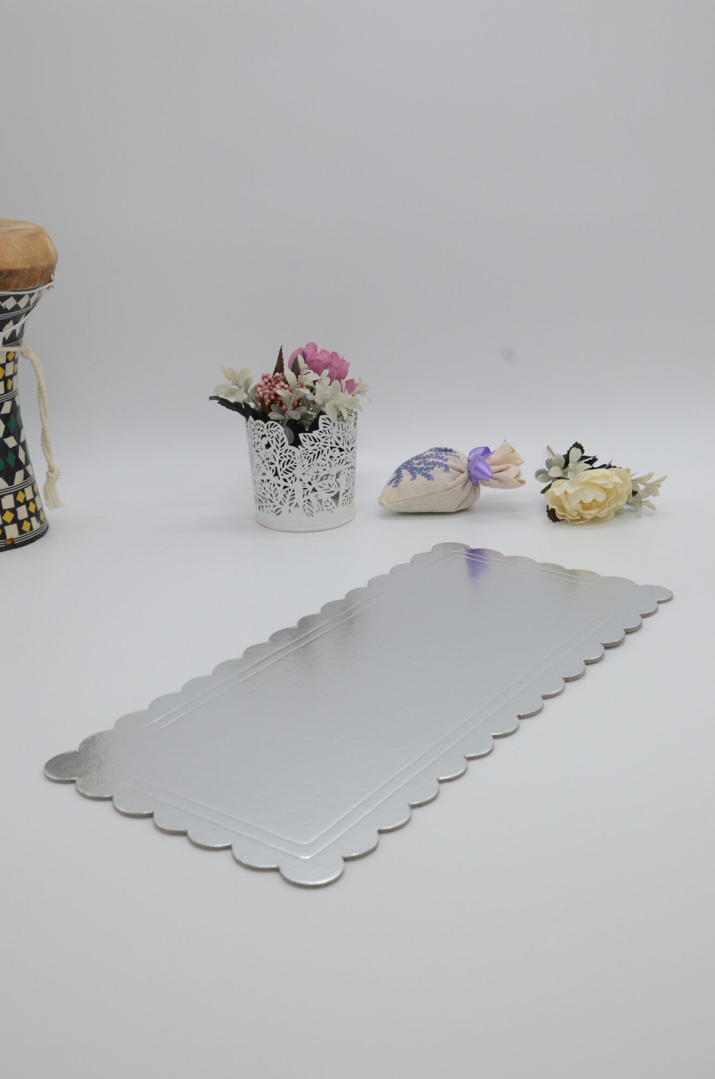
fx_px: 1287
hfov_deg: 31.0
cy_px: 539
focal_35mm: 43
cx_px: 354
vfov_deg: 45.5
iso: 1000
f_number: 9
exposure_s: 1/320
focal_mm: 28
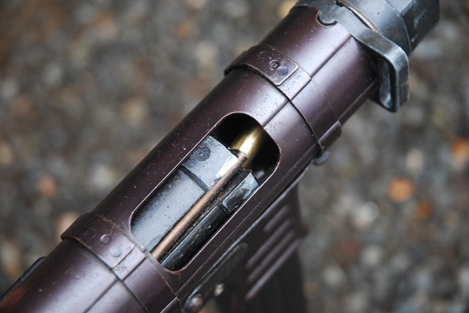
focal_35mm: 105
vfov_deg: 13.1
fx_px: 1369
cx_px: 234
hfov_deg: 19.4
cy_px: 156
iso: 1400
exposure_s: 1/125
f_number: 4.5
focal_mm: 70
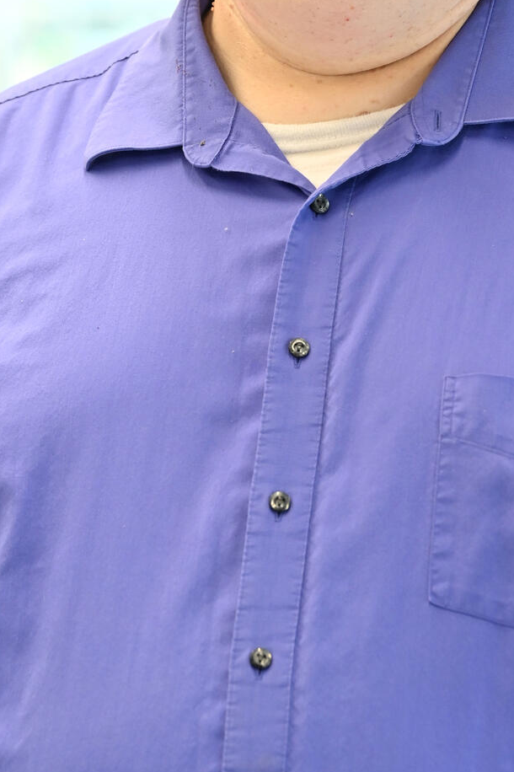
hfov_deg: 5.9
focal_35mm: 231
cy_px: 31
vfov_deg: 8.9
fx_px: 4951
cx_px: 335
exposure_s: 1/100
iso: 1250
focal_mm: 110
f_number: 5
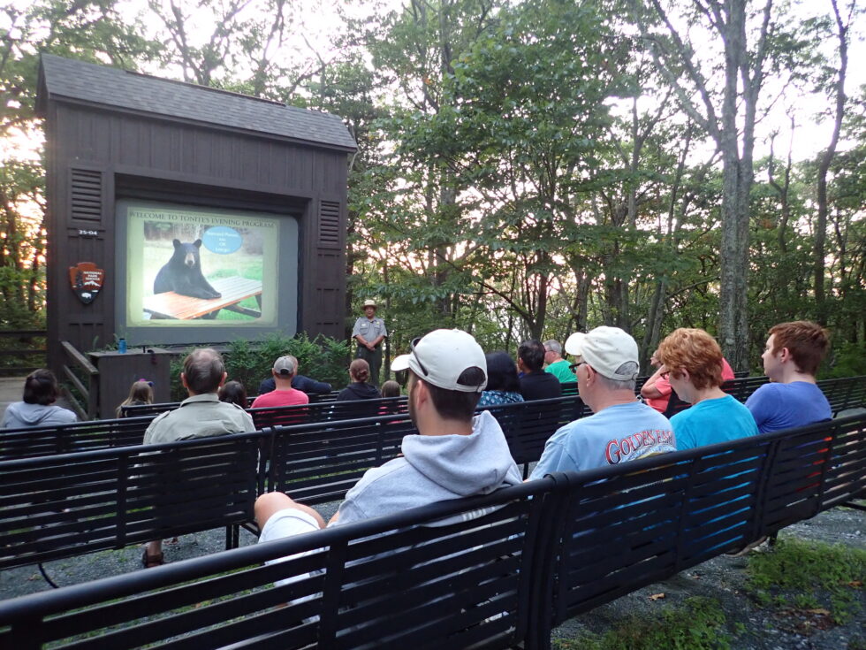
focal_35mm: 25
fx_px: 625
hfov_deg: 69.4
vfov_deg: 54.9
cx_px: 433
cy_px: 325
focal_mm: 4.5
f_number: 2
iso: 500
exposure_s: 1/30
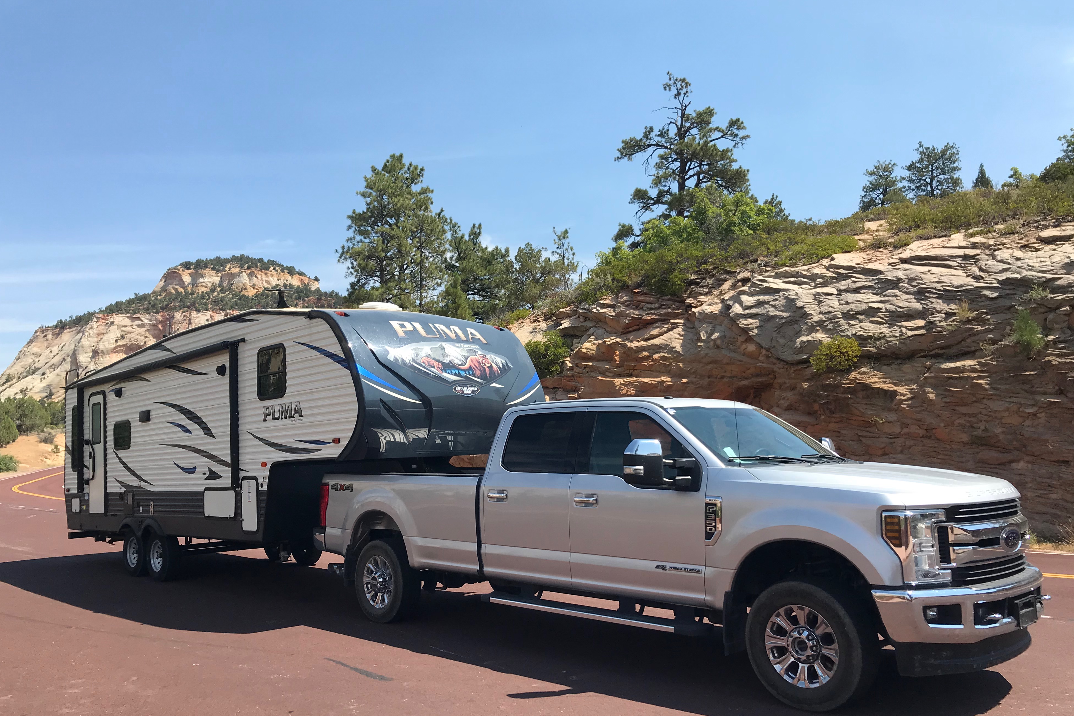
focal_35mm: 30
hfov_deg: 61.9
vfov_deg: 43.6
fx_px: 895
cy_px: 372
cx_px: 523
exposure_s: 1/1996
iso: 20
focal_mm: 3.99
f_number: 1.8
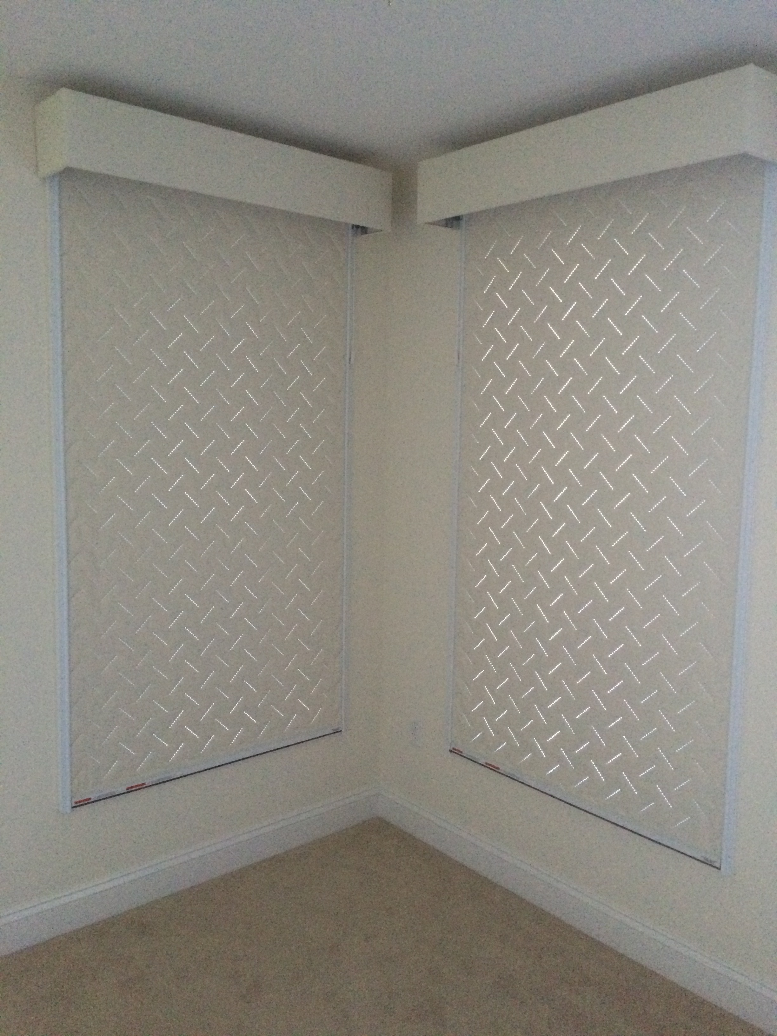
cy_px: 518
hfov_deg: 48.2
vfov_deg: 61.7
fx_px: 868
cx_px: 388
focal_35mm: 29
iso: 320
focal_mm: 4.15
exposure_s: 1/30
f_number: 2.2
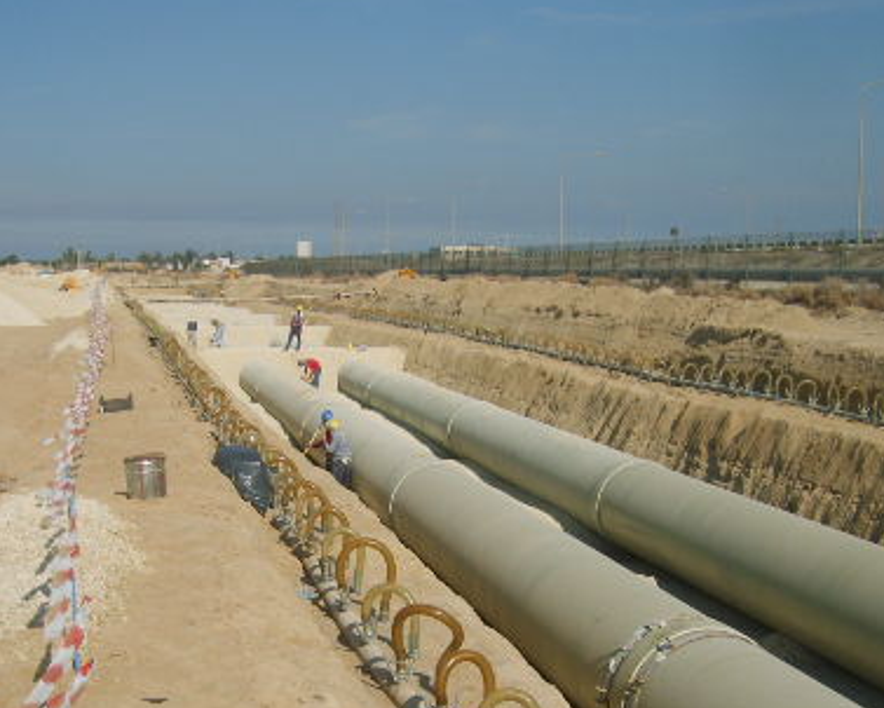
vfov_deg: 25.9
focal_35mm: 58
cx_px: 370
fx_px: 1518
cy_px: 532
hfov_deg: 32.4
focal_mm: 5.8
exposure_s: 1/350
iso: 50
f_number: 7.1
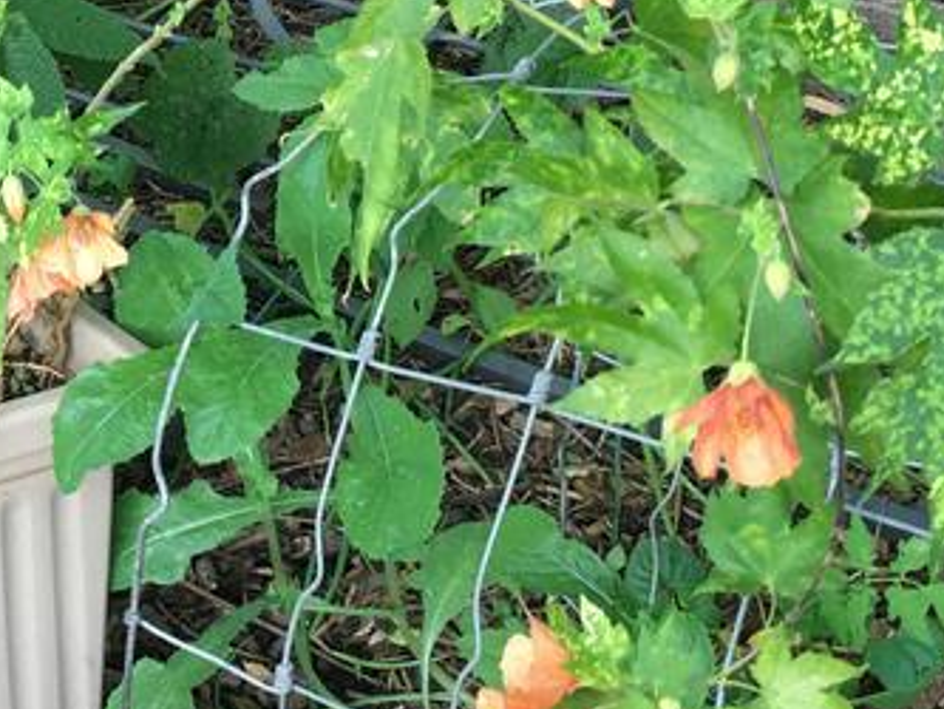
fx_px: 2373
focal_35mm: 87
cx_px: 65
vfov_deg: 16.8
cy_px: 91
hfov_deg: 21.9
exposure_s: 1/15
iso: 32
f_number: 2.2
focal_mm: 4.15
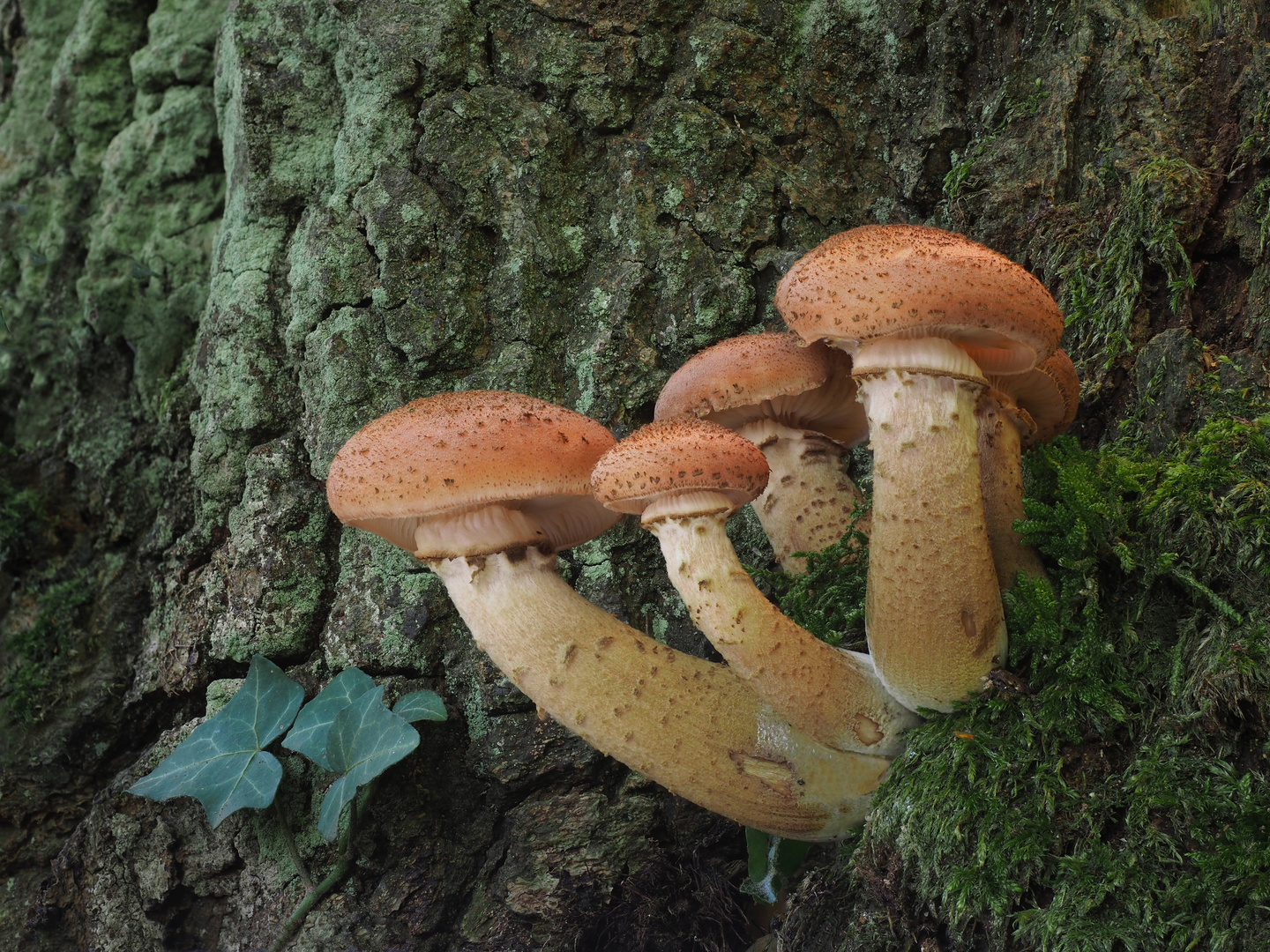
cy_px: 476
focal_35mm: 60
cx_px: 635
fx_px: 2201
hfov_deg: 32.2
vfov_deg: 24.4
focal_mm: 30
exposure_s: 1/3
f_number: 6.3
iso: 320
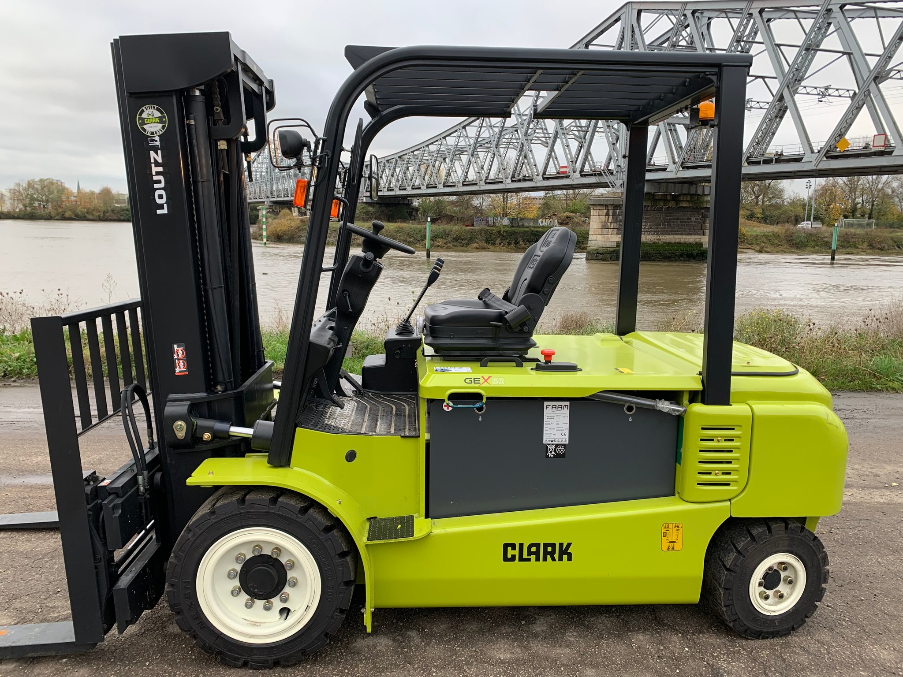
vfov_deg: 53.1
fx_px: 678
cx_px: 452
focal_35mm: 26
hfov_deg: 67.3
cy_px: 338
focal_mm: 4.25
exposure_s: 1/121
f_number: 1.8
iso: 50
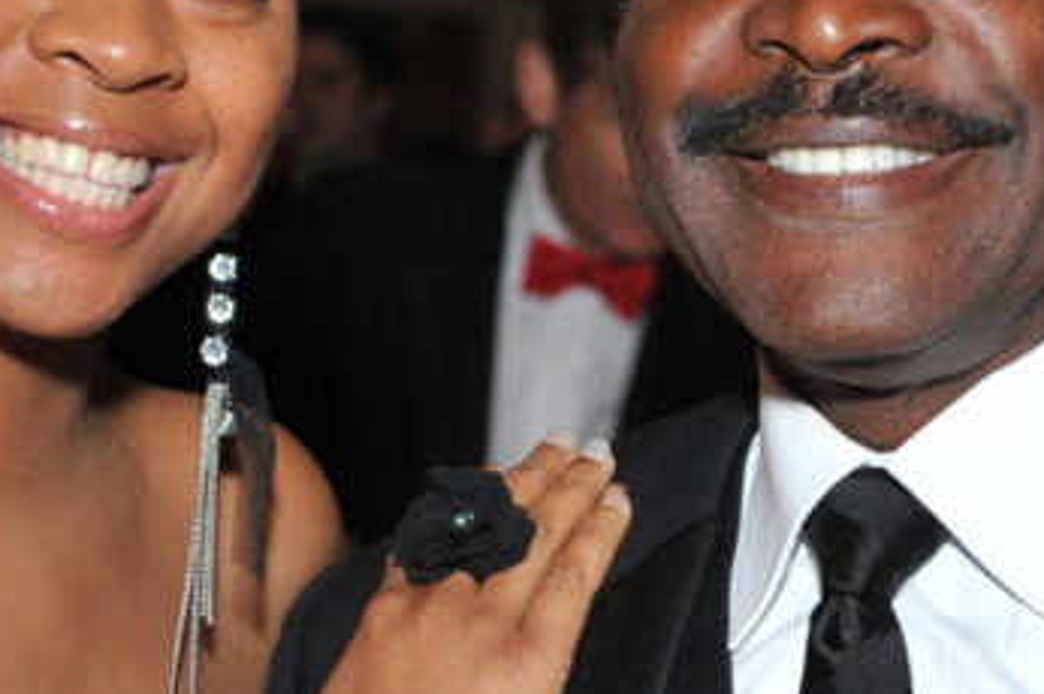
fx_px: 5360
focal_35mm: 185
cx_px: 739
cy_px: 428
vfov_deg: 7.4
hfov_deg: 11.1
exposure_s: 1/100
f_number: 5
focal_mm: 50
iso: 1250
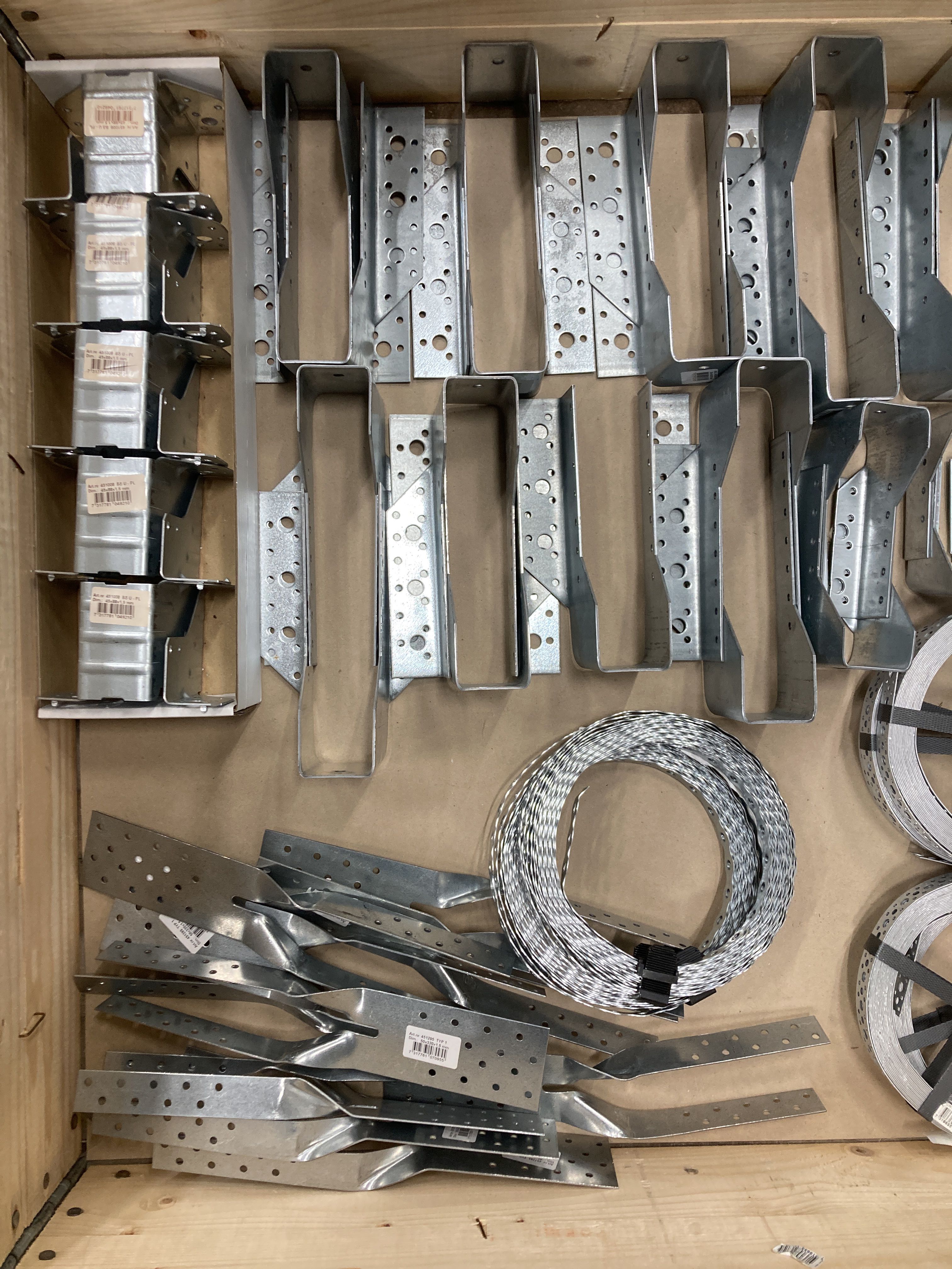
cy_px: 634
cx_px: 476
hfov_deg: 49.7
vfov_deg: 63.4
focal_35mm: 28
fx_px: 1027
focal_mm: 3.99
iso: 80
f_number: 1.8
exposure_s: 1/76
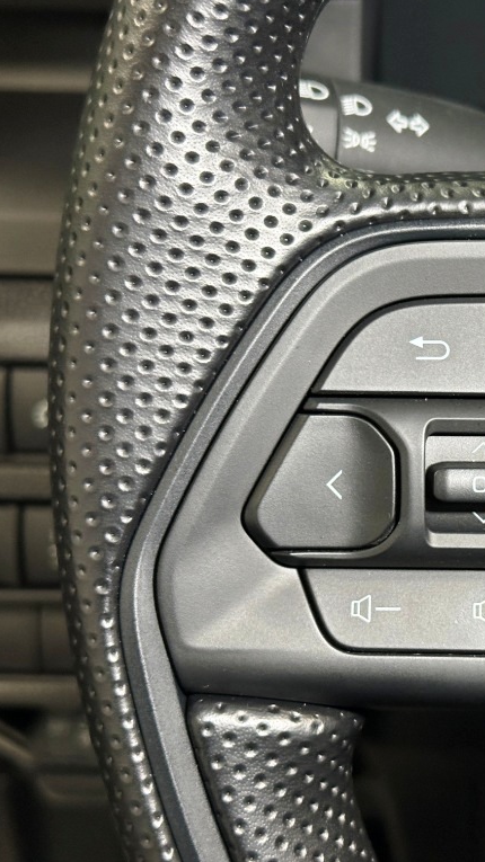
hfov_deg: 16.8
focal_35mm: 70
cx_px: 501
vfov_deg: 30.2
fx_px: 1601
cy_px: 432
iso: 400
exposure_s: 1/40
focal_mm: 6.86
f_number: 1.78
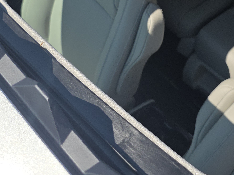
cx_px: 162
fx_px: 352
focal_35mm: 52
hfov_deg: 36.3
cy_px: -4
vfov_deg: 26.4
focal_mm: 6.3
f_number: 1.7
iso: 50
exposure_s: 1/7944
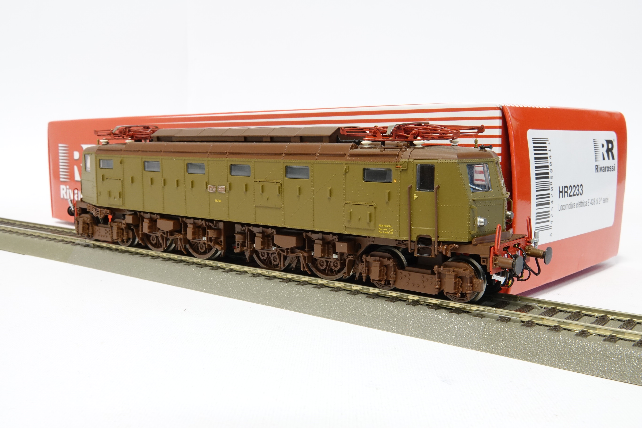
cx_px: 321
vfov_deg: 37.9
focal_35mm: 35
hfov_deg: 54.4
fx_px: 624
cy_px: 214
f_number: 13
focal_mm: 12.96
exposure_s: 2
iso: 400
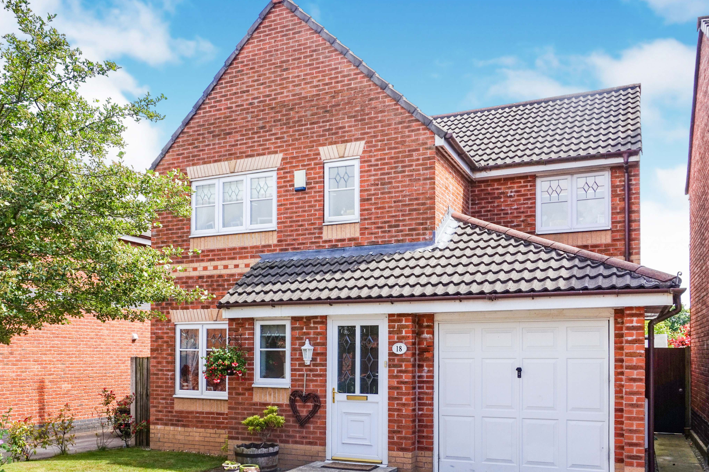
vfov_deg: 41.0
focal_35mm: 32
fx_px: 630
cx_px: 313
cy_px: 271
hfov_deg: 58.6
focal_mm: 16
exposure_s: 1/80
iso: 100
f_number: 13
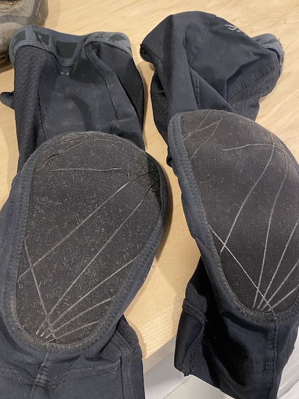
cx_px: 133
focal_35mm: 32
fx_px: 368
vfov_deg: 56.8
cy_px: 206
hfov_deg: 44.1
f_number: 1.8
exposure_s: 1/60
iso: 320
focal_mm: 4.25
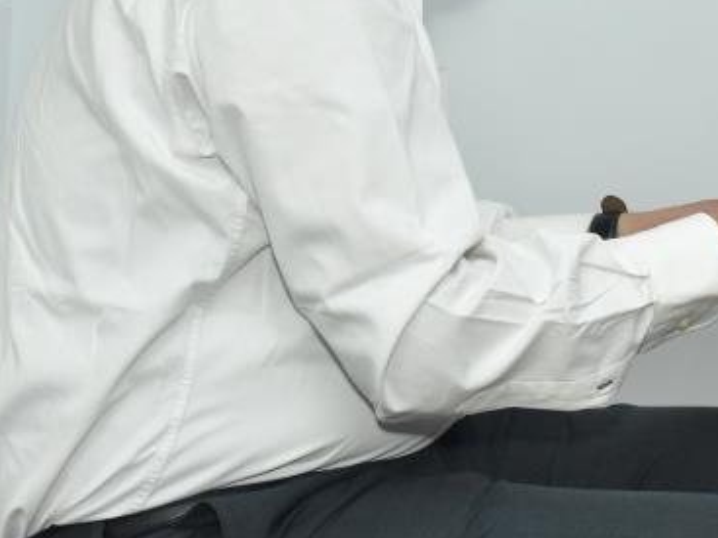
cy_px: -42
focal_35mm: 153
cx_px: 920
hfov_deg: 12.5
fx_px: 3172
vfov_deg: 9.6
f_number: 6.3
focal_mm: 38
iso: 1250
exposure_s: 1/160
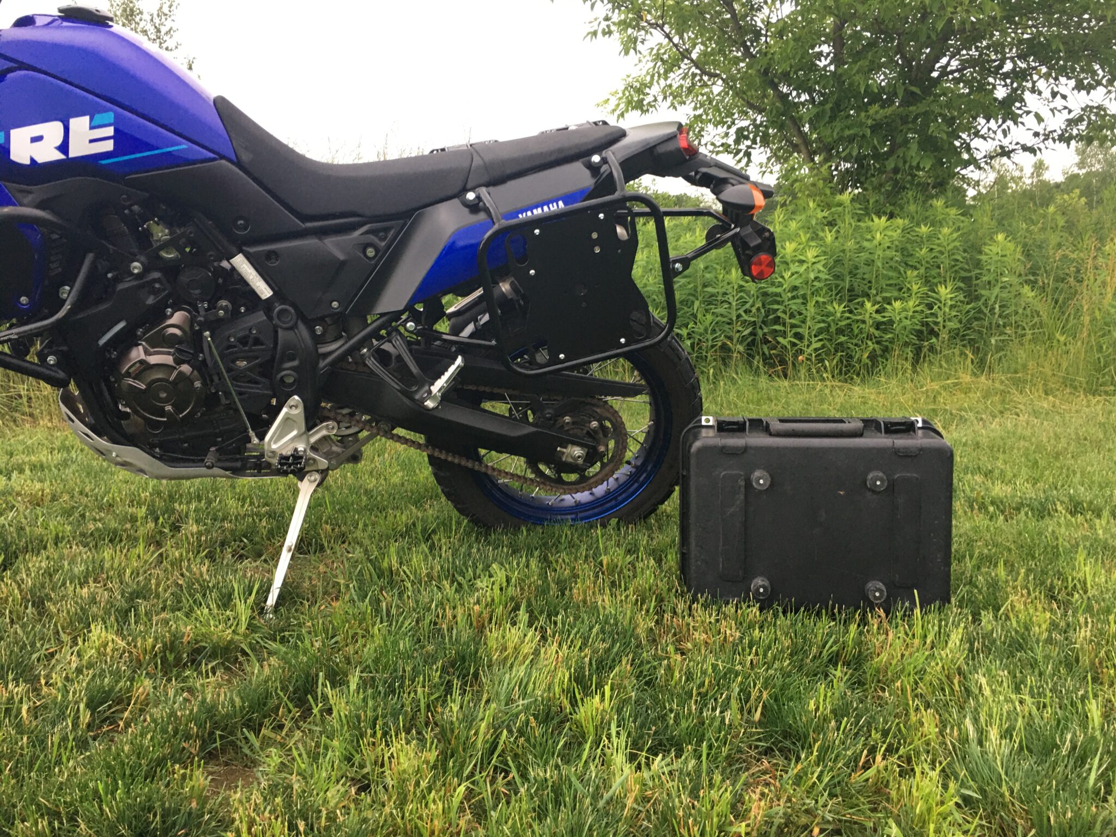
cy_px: 418
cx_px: 558
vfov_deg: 48.2
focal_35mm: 29
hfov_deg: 61.7
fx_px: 935
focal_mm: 4.15
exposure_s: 1/30
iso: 40
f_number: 2.2
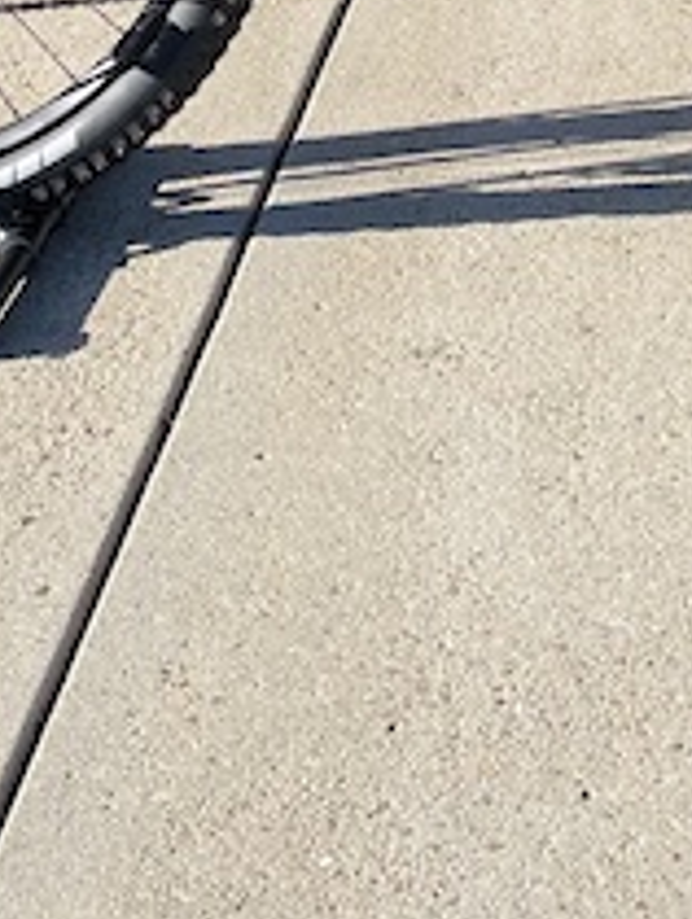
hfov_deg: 14.8
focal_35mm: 99
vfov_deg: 17.4
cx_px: 618
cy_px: -551
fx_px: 2633
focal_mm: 5.1
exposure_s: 1/3003
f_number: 1.6
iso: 50
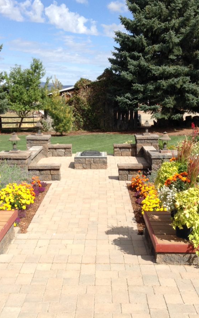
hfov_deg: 27.4
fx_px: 408
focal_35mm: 47
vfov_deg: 42.7
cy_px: 159
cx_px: 91
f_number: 2.4
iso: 25
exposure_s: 1/1114
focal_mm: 3.3
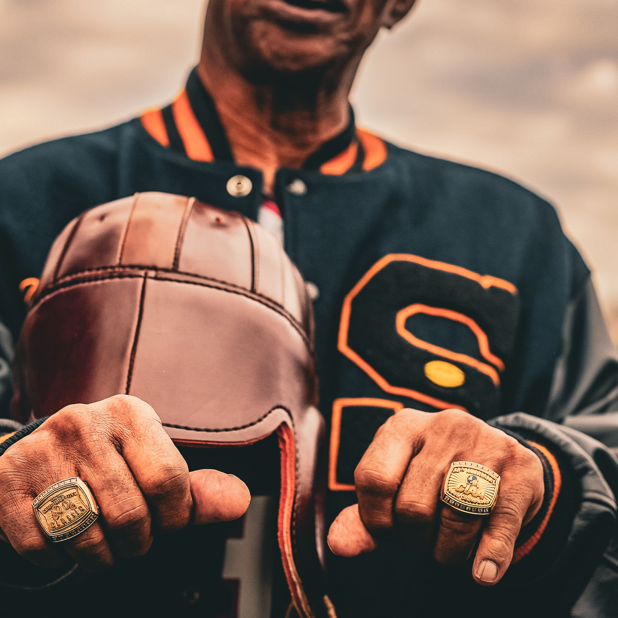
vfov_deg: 20.1
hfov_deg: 20.2
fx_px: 1737
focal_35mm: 86
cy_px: 223
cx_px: 271
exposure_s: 1/60
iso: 250
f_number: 4
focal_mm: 50
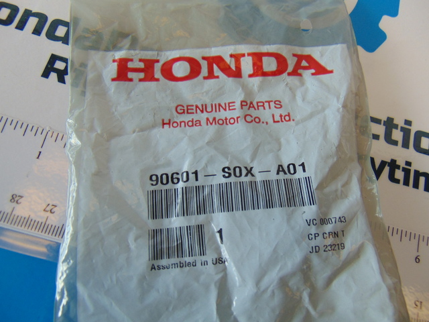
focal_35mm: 25
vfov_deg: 54.9
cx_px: 214
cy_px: 161
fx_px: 310
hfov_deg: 69.4
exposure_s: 1/160
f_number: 3
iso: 80
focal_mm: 4.5
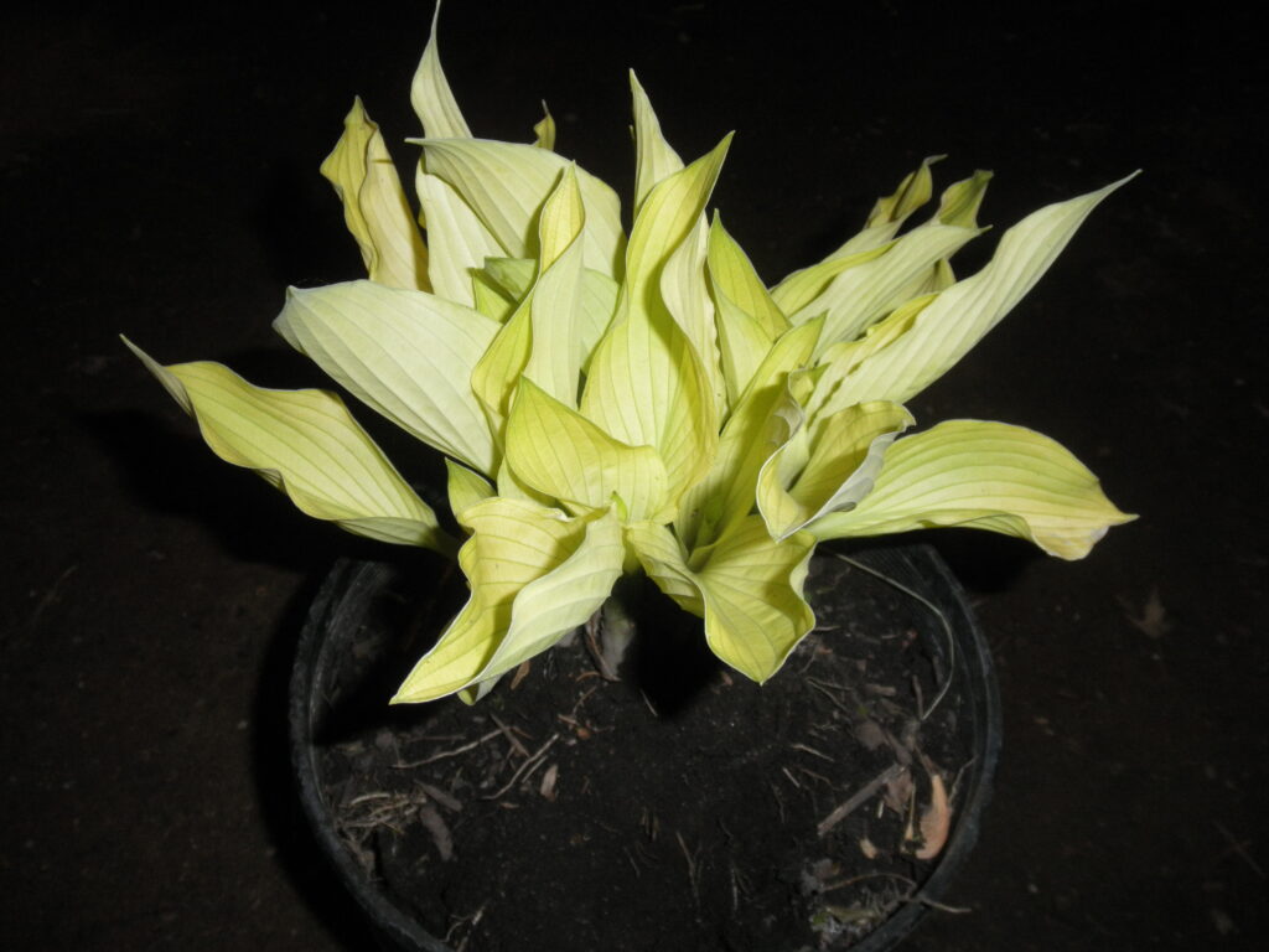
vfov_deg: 49.7
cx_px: 634
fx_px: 1026
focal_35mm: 28
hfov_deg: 63.4
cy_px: 476
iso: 200
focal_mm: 5
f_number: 3
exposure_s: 1/30
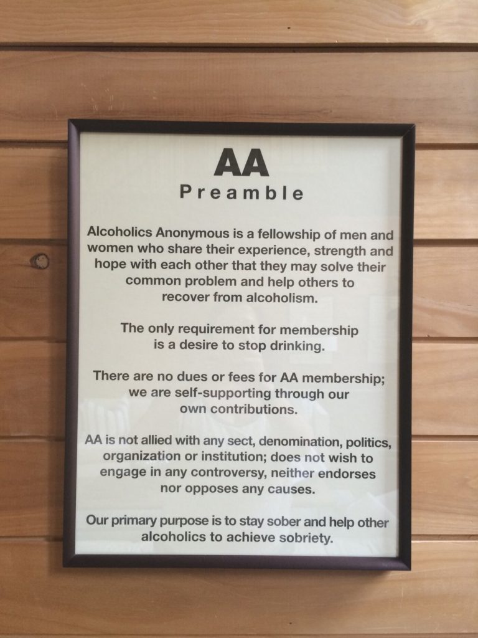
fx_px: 534
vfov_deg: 61.7
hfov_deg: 48.2
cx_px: 239
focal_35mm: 29
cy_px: 319
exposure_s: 1/30
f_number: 2.2
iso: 40
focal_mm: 4.15
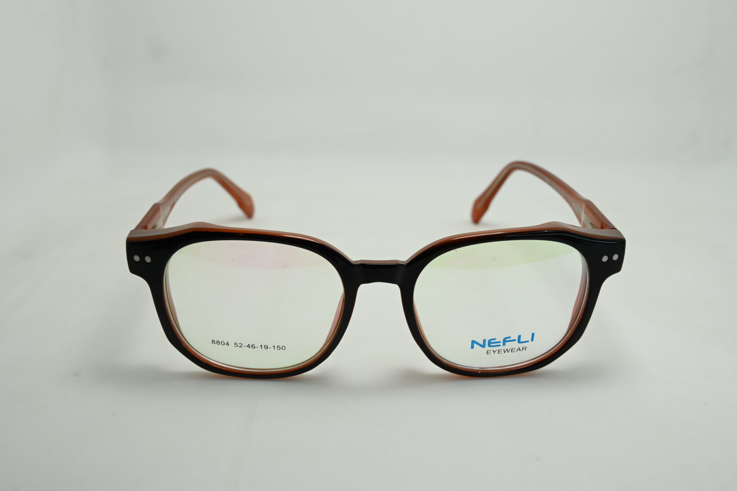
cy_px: 246
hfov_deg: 55.1
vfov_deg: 38.4
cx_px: 368
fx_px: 706
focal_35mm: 34
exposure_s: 1/60
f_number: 10
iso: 200
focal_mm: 34.5
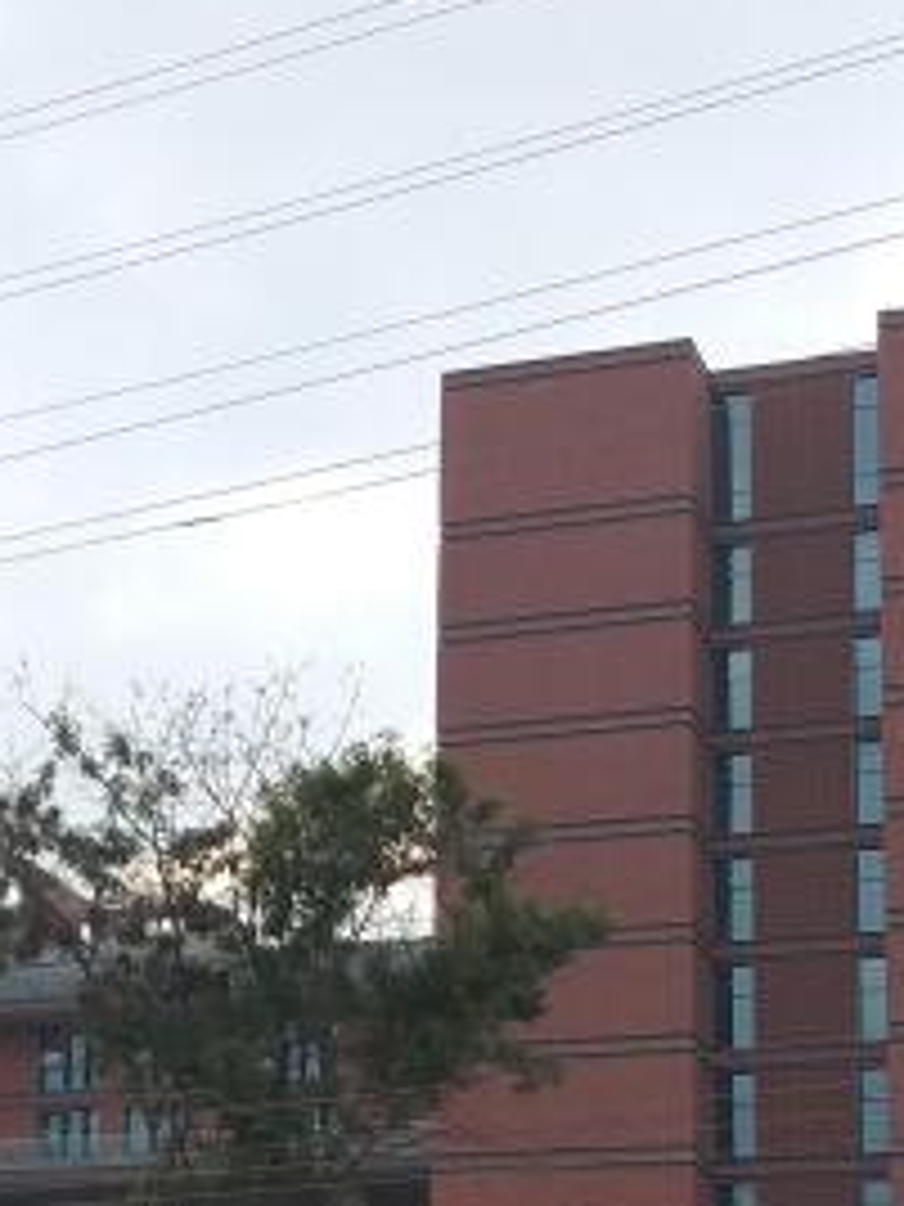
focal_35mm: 62
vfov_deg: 30.2
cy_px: 1022
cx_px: 193
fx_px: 2159
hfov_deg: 23.3
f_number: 1.7
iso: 40
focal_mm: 3.93
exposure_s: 1/194
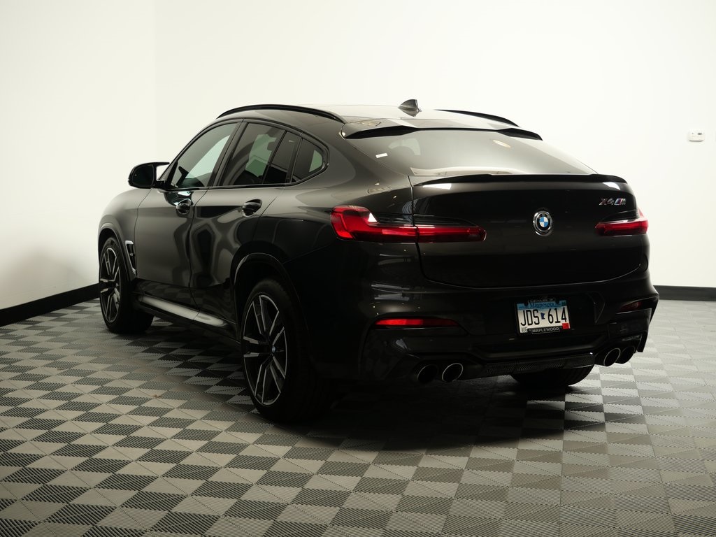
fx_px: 951
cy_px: 268
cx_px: 358
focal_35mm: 46
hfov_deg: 41.2
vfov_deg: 31.5
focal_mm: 23
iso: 200
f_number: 4.3
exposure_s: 1/200
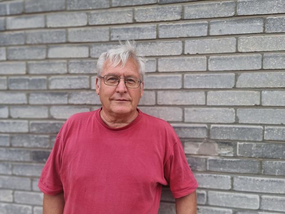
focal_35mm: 24
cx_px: 142
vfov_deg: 56.8
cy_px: 107
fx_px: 198
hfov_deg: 71.6
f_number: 1.8
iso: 50
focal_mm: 6.7
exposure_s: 1/246
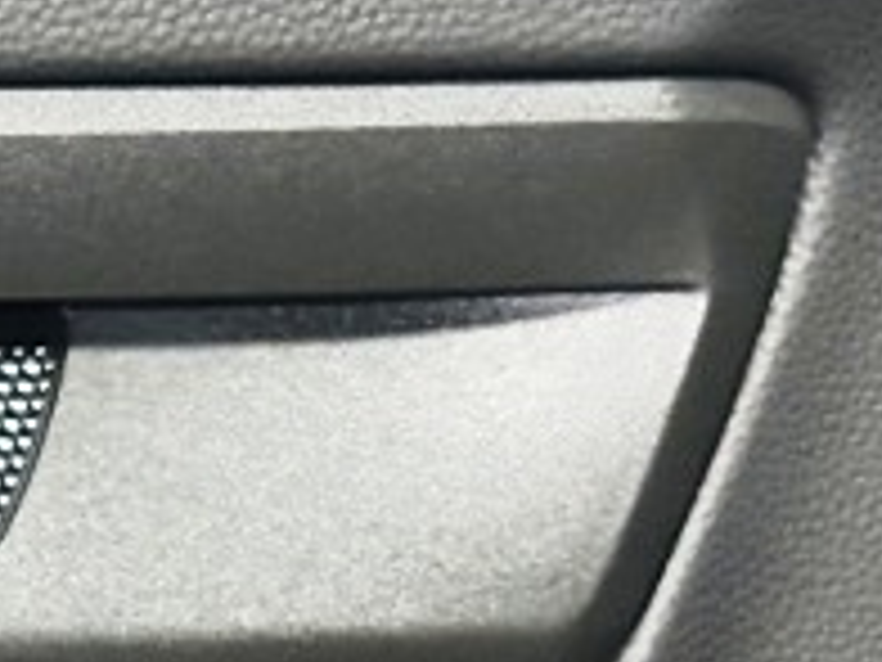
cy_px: 1707
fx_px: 6395
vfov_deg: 5.7
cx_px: -1084
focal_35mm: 251
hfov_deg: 7.5
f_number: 1.78
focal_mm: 6.86
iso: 640
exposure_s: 1/30
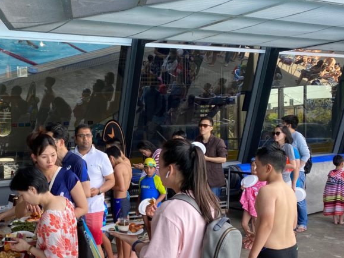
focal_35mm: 46
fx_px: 457
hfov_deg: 40.0
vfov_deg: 31.2
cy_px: 174
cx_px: 81
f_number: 1.8
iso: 32
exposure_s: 1/122
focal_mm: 4.25
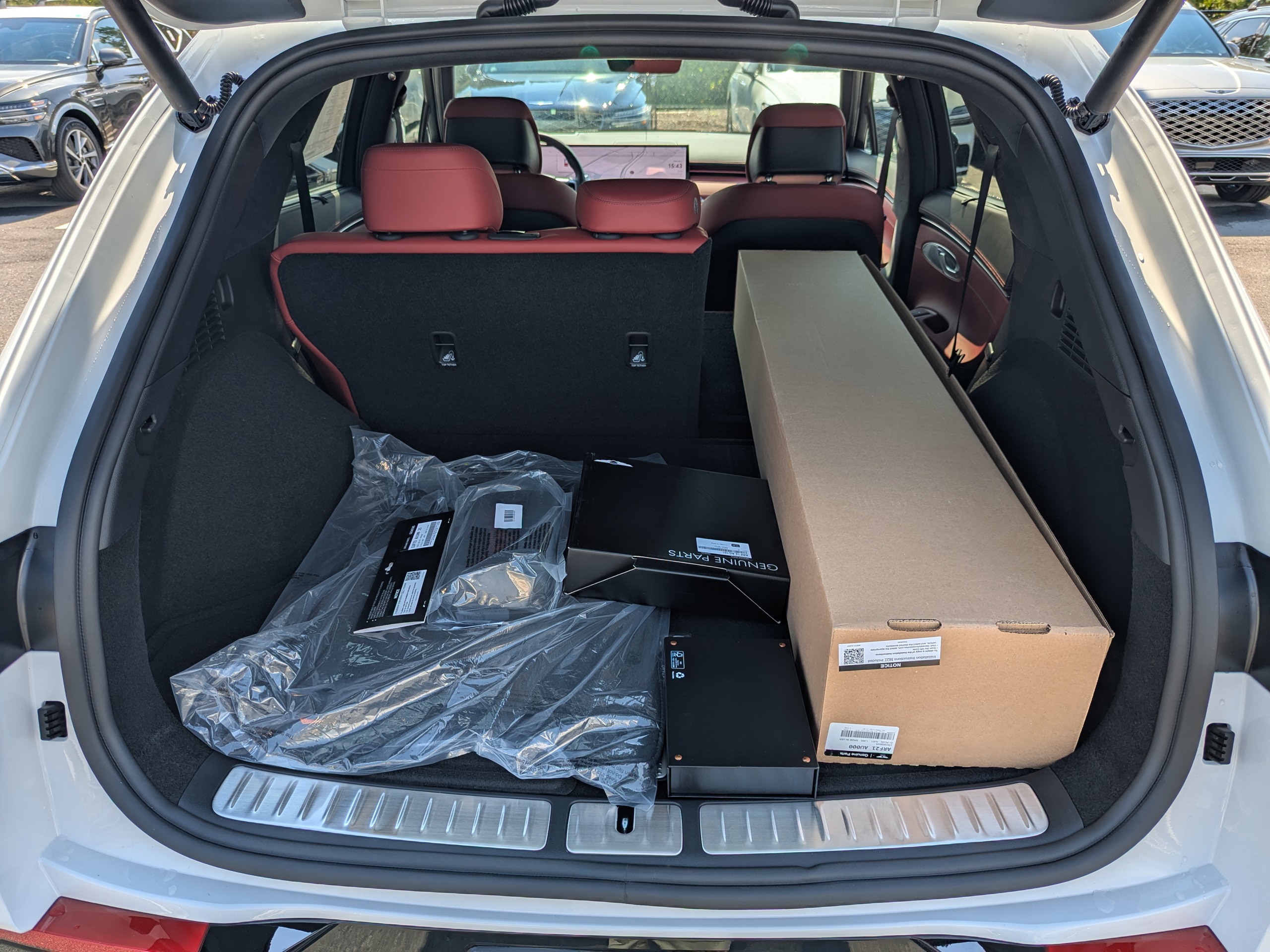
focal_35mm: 24
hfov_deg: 71.6
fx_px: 881
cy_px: 476
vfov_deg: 56.8
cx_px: 635
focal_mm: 6.81
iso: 43
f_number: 1.85
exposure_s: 1/1099
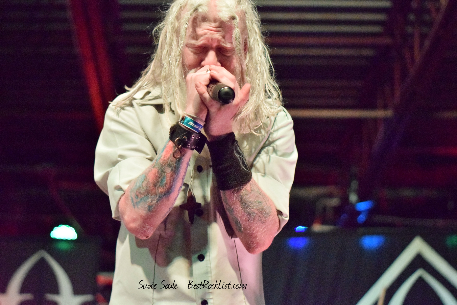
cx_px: 228
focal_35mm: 75
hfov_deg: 27.0
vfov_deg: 18.2
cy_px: 152
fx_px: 952
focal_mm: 50
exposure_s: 1/2000
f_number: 2.2
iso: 8000
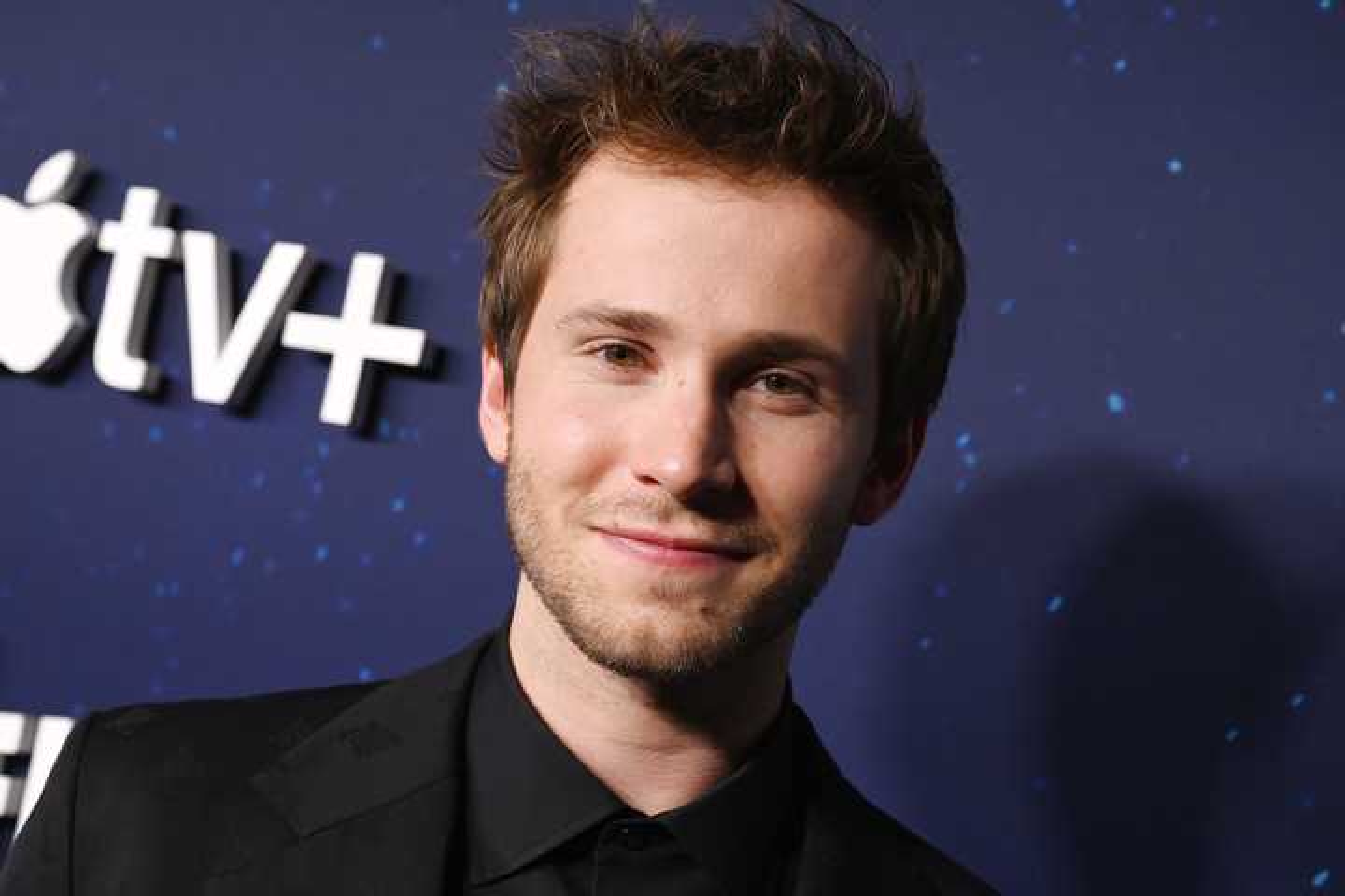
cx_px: 672
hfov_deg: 33.9
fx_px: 2204
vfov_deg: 23.0
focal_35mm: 59
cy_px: 448
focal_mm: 59
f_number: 6.3
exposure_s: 1/250
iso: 1600
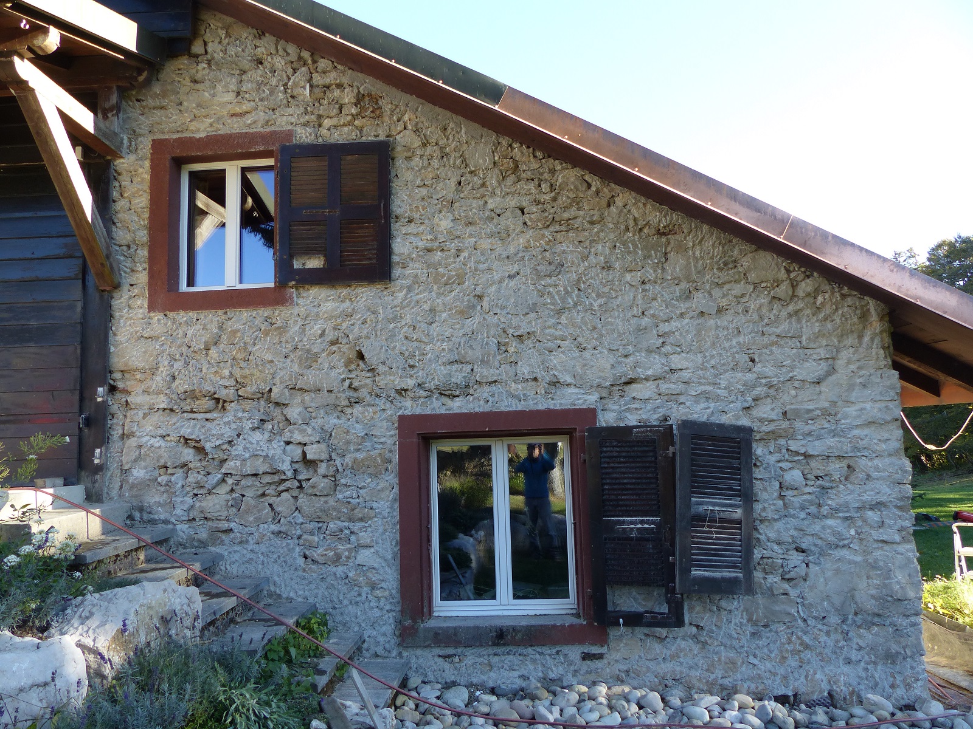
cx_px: 486
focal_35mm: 25
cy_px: 364
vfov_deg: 54.9
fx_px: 703
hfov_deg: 69.4
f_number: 3.5
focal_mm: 4.5
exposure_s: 1/100
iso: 100
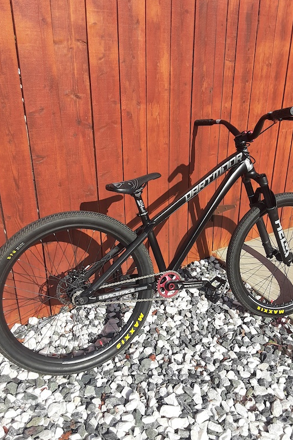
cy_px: 216
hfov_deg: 44.8
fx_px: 354
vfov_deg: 63.7
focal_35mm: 29
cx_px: 167
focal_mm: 2.91
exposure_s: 1/1866
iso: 40
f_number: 1.9
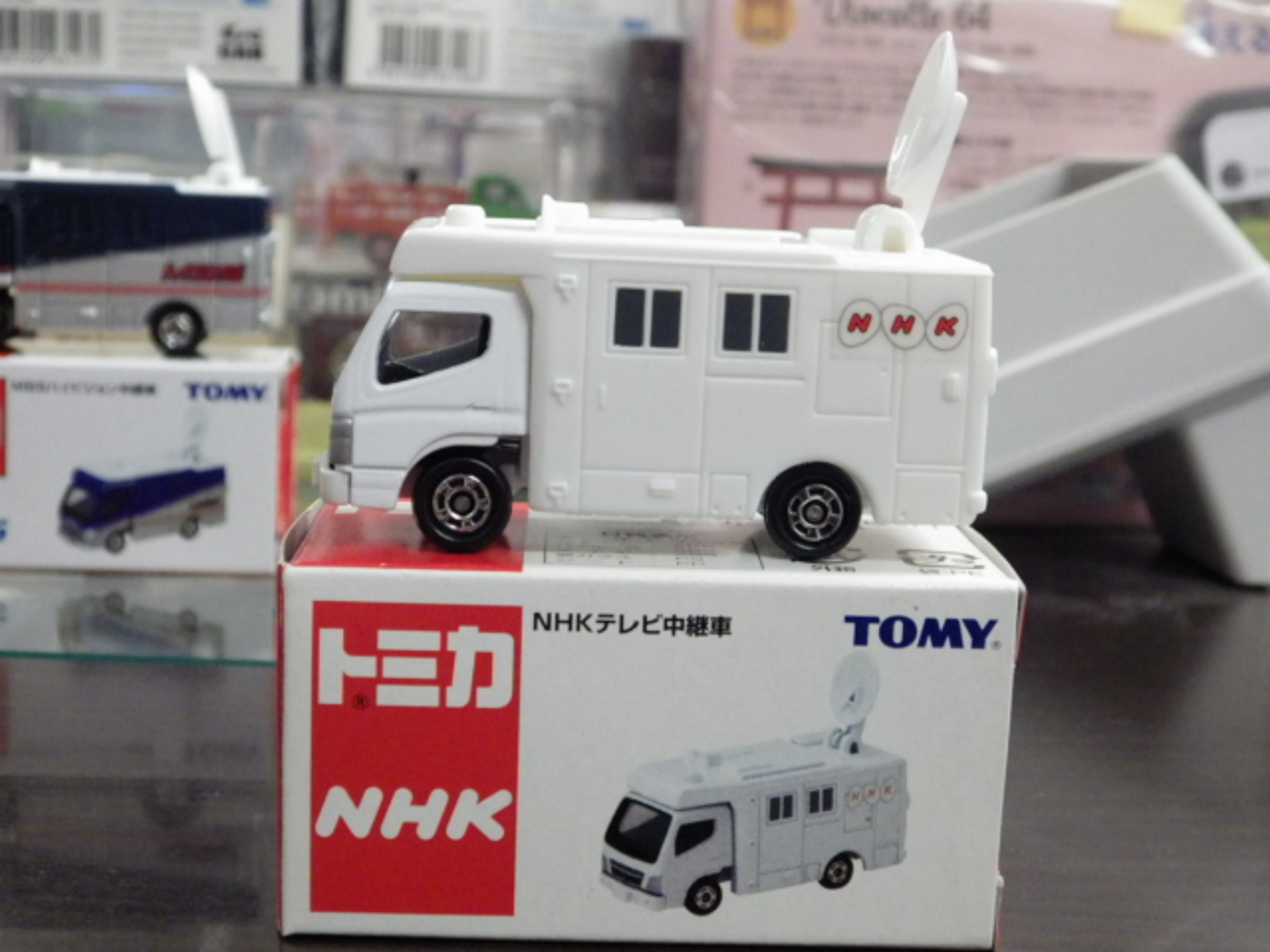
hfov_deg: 32.7
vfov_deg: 24.8
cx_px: 635
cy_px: 476
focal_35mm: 59
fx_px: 2165
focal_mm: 10.7
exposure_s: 1/50
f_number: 4
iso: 800
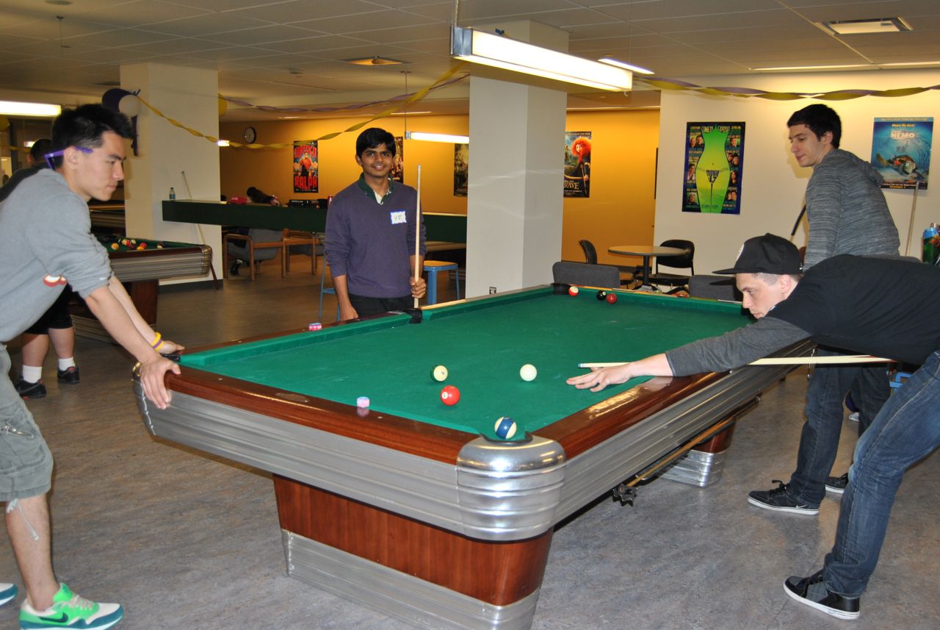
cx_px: 470
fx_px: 863
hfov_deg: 57.2
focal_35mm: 33
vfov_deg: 40.1
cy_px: 315
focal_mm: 22
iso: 200
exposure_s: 1/60
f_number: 3.5
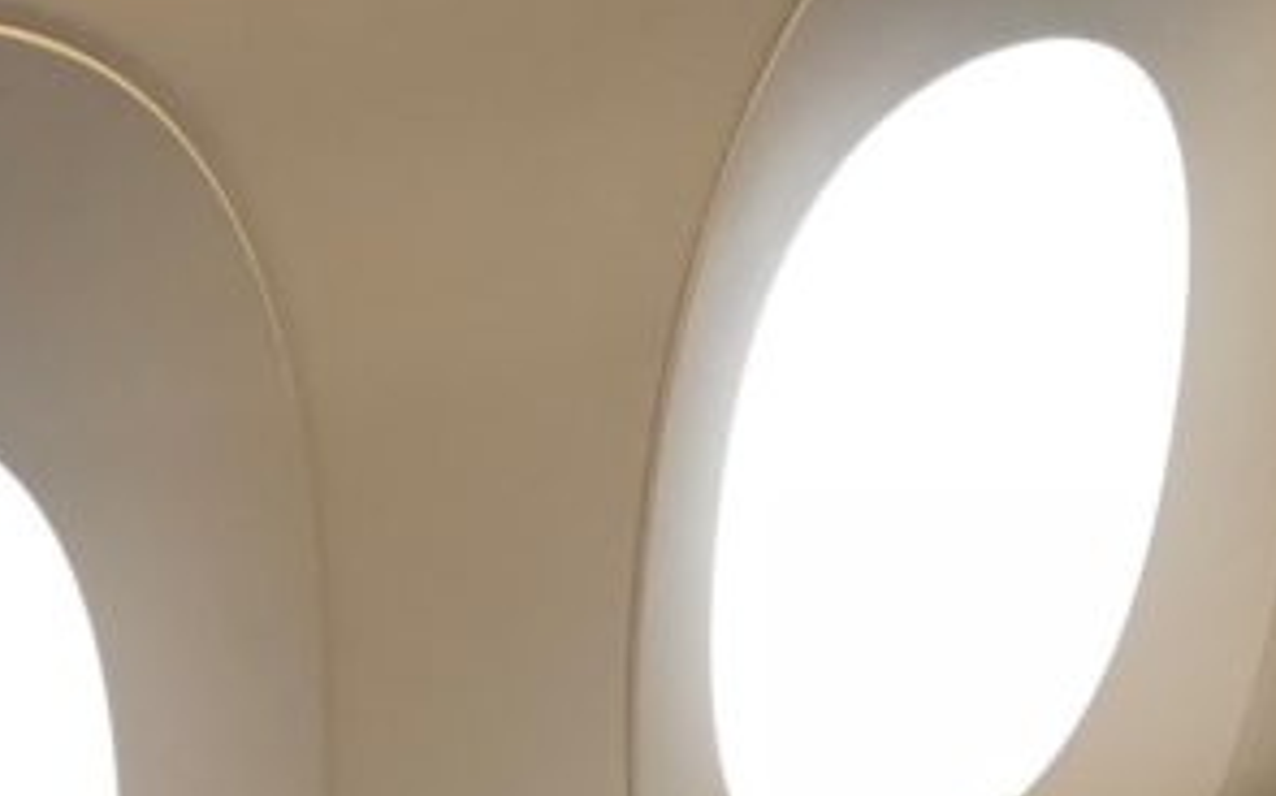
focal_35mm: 103
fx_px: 3580
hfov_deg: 19.6
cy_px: 1021
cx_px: 1298
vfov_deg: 12.3
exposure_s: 1/29
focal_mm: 4
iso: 40
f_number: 1.8
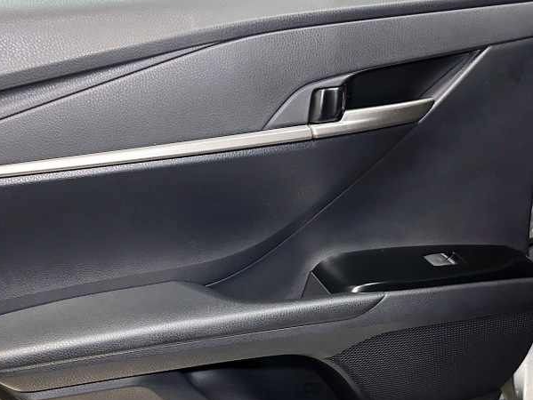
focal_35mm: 41
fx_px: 632
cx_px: 177
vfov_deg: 34.8
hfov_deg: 45.1
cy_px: 270
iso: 640
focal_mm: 6.86
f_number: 1.78
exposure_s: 1/40
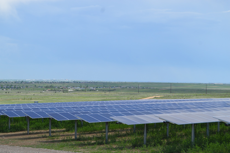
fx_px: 431
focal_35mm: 68
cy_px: 76
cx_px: 115
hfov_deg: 29.9
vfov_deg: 20.1
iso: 100
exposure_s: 1/250
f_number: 8
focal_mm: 45
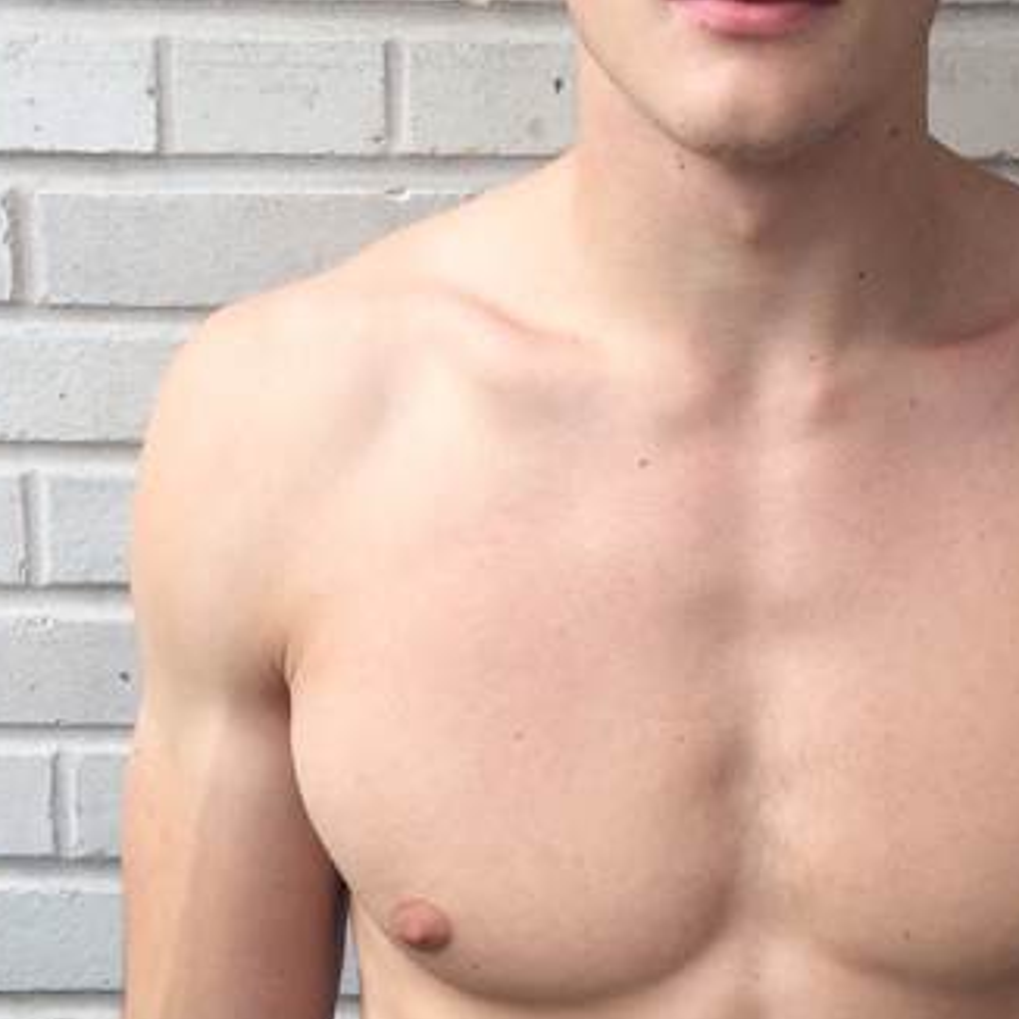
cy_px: 244
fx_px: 2165
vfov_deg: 26.1
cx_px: 747
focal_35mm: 65
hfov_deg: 26.2
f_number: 2.2
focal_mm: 4.12
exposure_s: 1/345
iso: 32
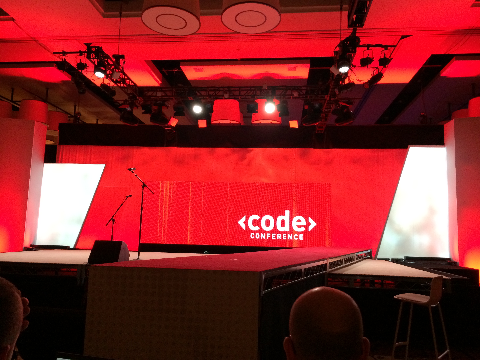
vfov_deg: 46.8
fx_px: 416
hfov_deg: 60.0
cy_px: 180
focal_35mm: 30
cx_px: 240
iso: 250
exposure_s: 1/30
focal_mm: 4.12
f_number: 2.2
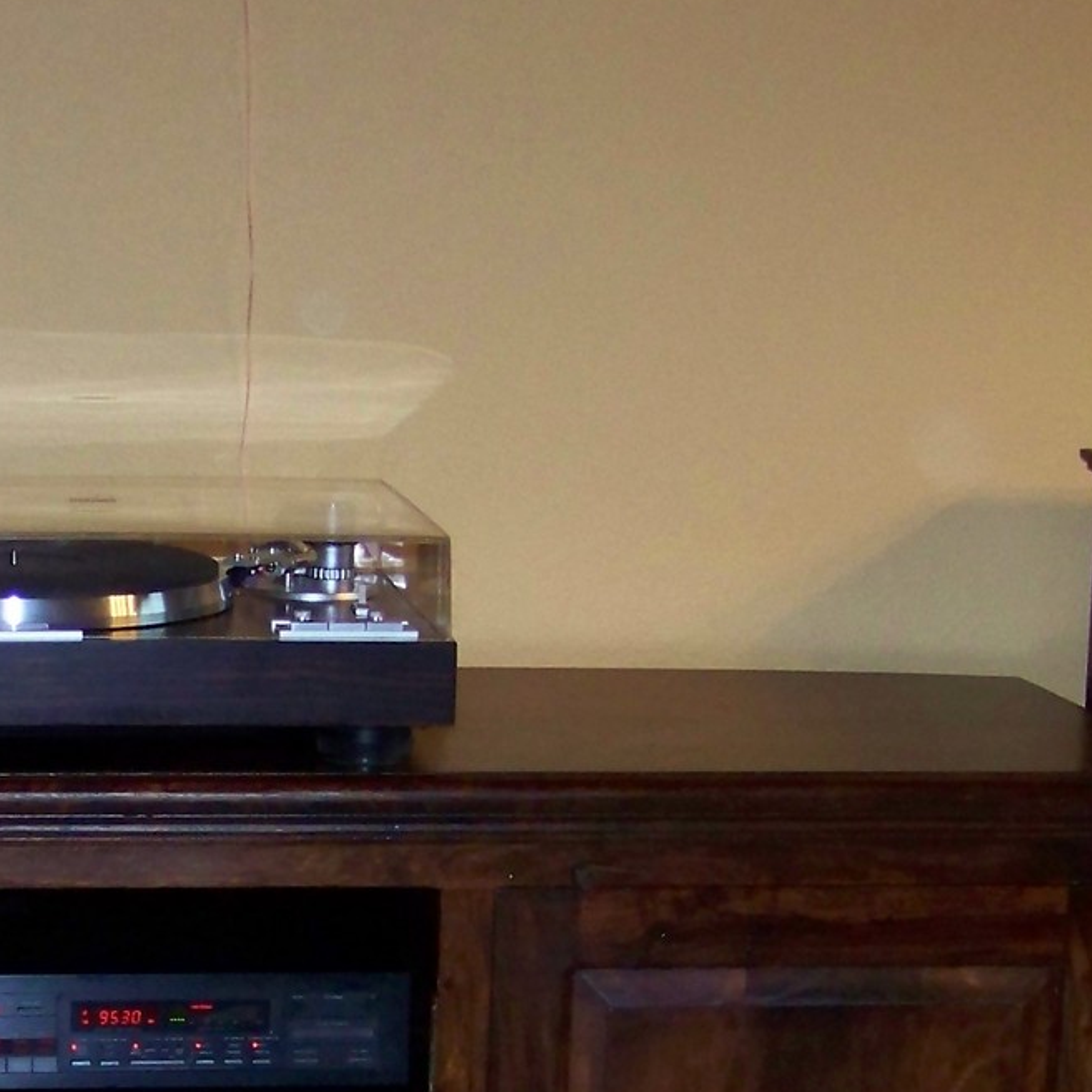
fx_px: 3319
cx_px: -17
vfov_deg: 18.5
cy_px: 919
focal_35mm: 93
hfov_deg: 18.2
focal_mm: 5.85
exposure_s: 1/30
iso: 200
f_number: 2.8
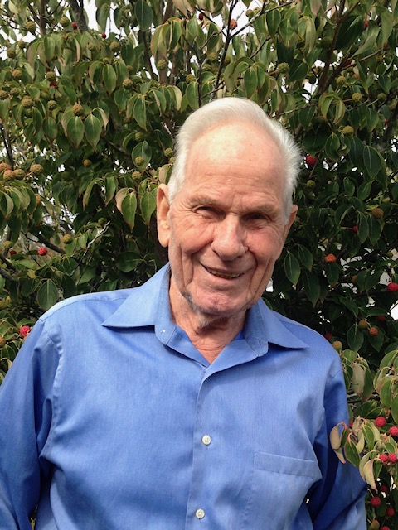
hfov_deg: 42.9
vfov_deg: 55.4
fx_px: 506
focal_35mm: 33
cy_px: 265
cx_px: 199
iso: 50
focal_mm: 4.12
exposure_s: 1/742
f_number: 2.4
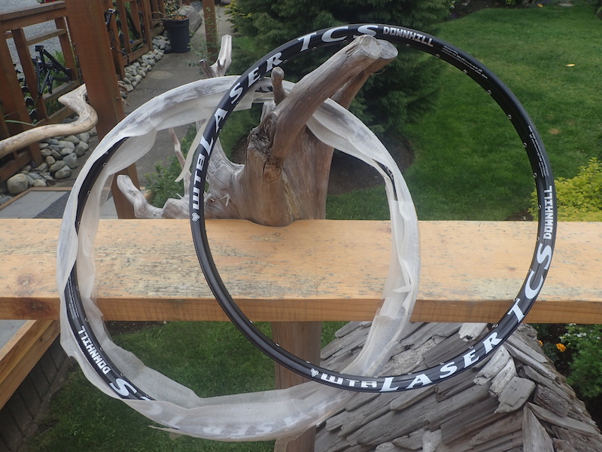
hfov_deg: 69.4
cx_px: 301
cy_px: 226
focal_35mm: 25
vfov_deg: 54.9
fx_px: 435
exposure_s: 1/640
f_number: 2.8
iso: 100
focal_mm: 4.5
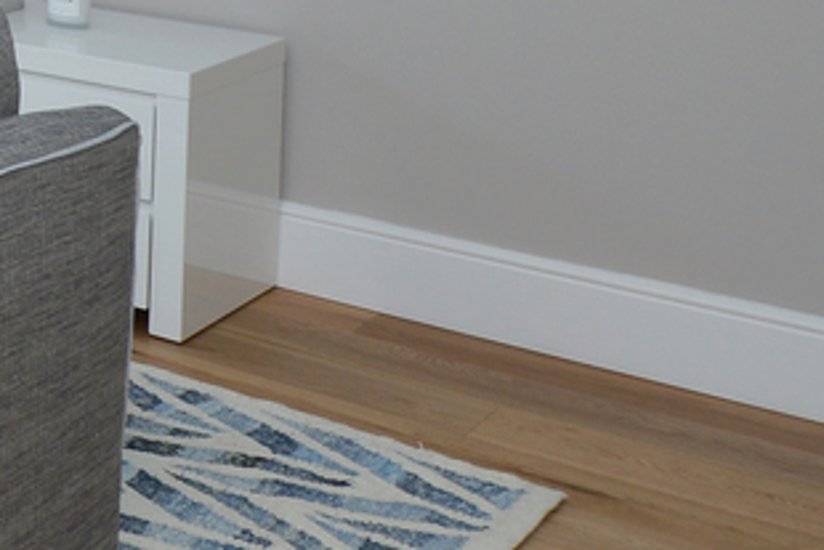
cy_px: -300
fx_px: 1672
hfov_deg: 15.2
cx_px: -1156
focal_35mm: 73
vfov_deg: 16.8
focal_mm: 14
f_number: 4.5
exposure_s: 1/800
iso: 400
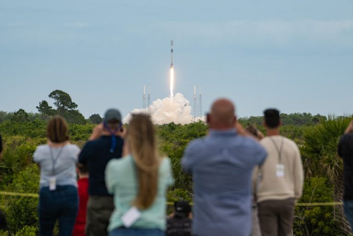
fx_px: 2745
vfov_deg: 4.9
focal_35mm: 280
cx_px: 176
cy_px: 118
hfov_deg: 7.4
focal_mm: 280
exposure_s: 1/320
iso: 100
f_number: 8
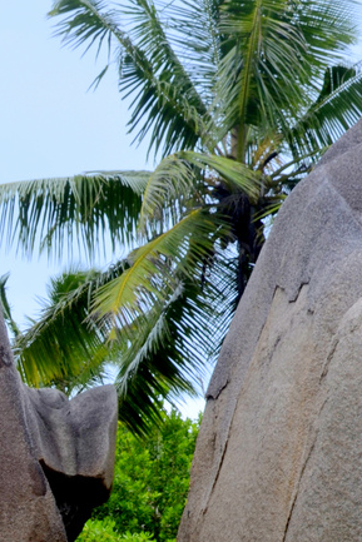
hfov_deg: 12.6
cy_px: 498
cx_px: 43
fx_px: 1631
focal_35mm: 108
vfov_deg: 18.5
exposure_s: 1/250
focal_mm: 29
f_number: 8
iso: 160
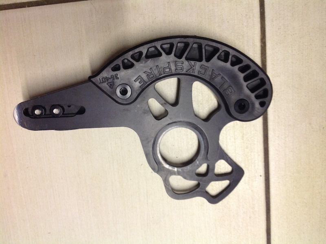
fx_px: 329
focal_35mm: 35
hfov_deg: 52.7
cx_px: 163
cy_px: 122
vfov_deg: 40.6
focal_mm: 4.28
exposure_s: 1/15
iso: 160
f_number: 2.4
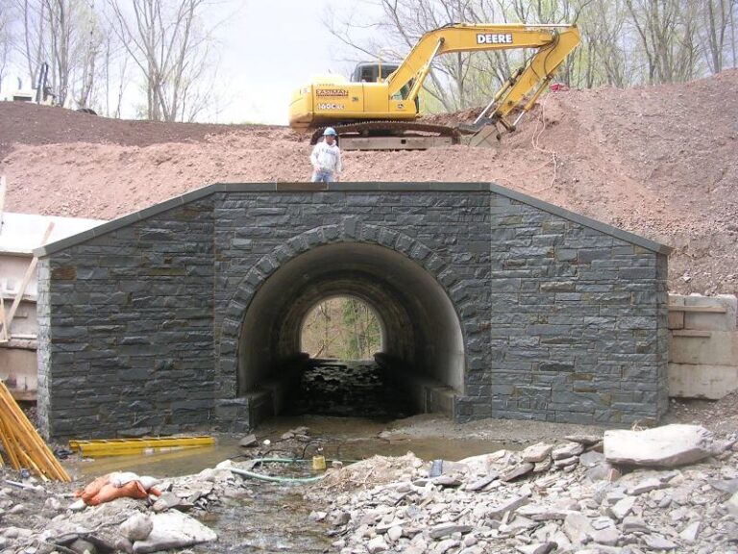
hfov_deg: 49.0
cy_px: 277
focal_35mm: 38
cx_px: 369
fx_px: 810
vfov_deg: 37.7
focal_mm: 5.8
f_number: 2.8
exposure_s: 1/140
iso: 50
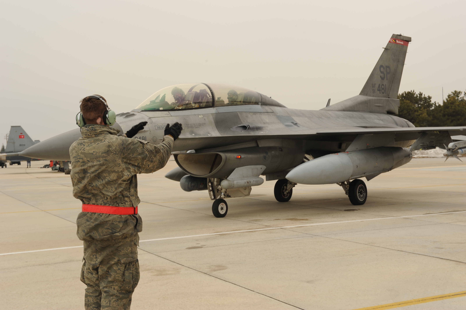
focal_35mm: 55
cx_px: 233
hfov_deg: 36.3
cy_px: 155
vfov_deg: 24.6
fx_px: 711
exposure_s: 1/125
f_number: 11
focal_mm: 55
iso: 200
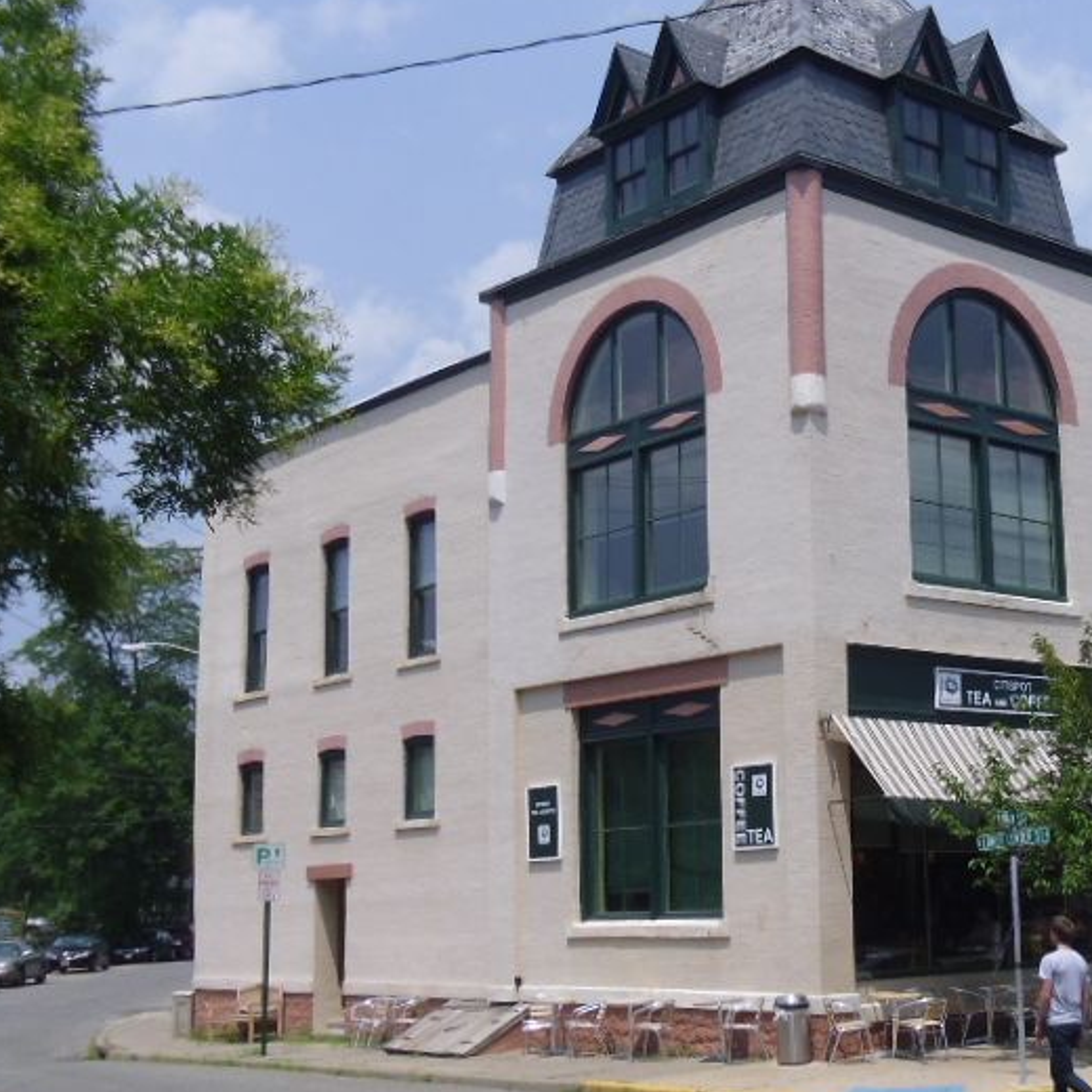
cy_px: 575
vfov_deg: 31.6
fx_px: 1927
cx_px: 760
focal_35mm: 54
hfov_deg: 31.3
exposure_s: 1/145
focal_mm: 5.6
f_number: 9.5
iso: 80
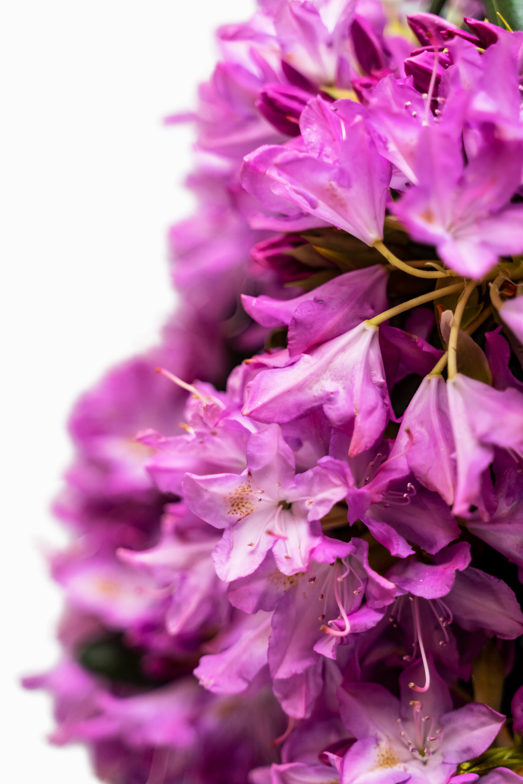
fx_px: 1634
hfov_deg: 18.2
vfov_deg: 27.0
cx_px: 262
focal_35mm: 75
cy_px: 392
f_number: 3.2
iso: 800
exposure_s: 1/800
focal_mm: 75
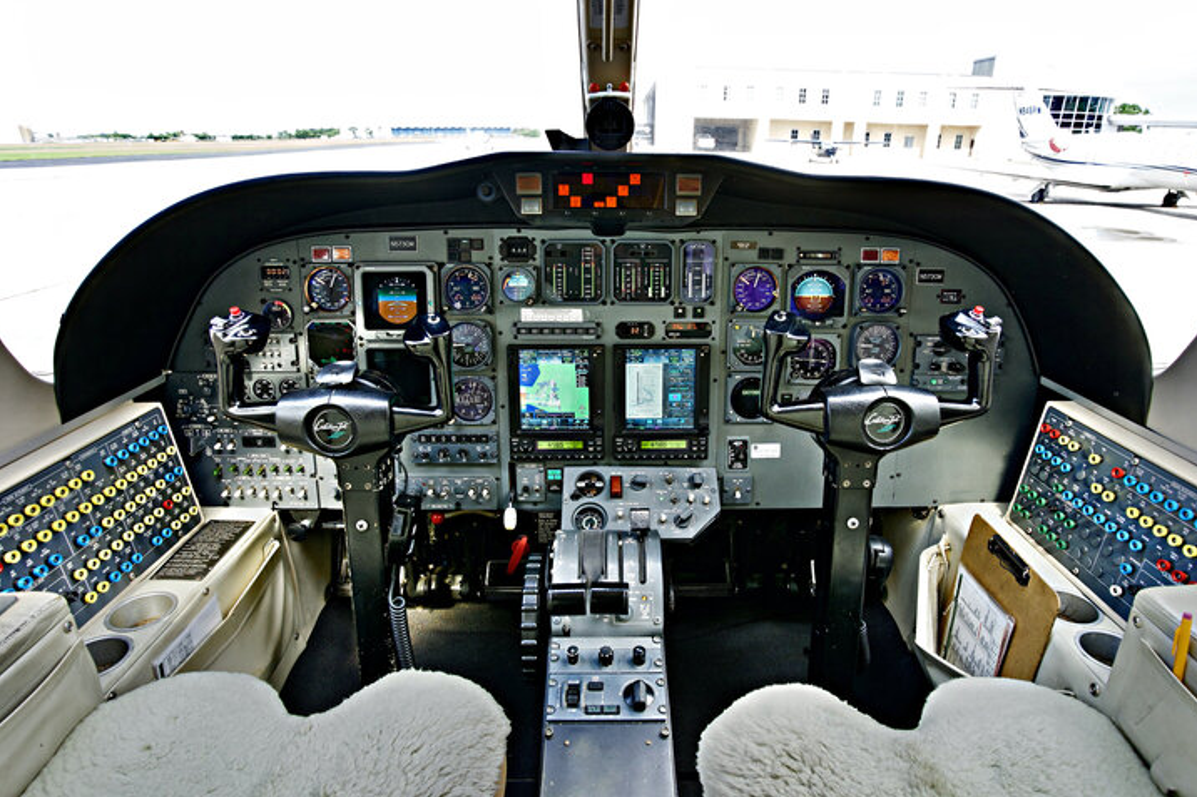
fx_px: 632
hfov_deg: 86.9
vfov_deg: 64.5
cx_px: 615
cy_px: 387
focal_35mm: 19
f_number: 6.3
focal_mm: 17
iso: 400
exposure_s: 1/160
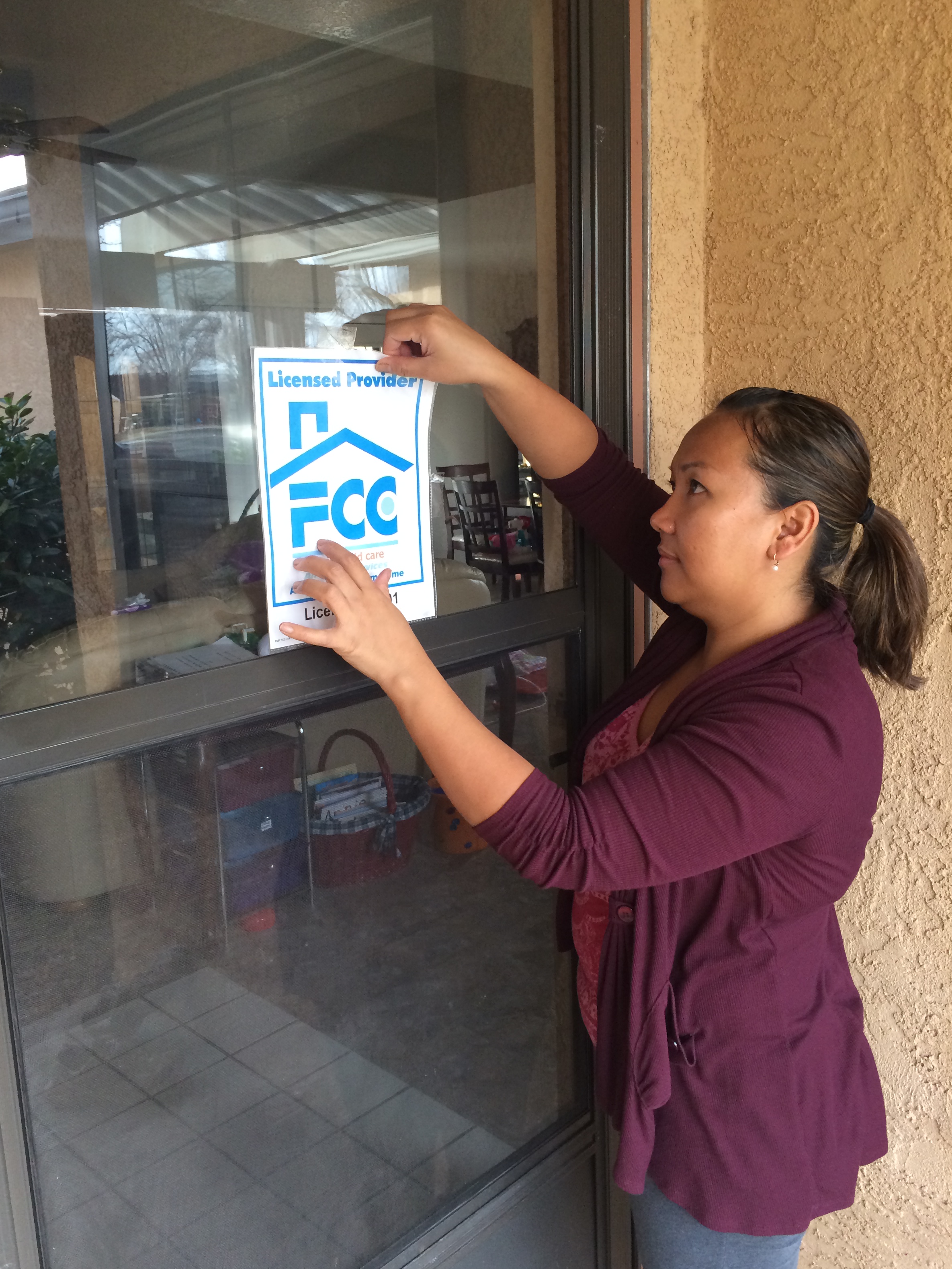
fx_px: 1137
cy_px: 637
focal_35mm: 31
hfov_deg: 45.4
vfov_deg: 58.4
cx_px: 466
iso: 64
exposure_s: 1/30
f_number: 2.2
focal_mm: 4.12
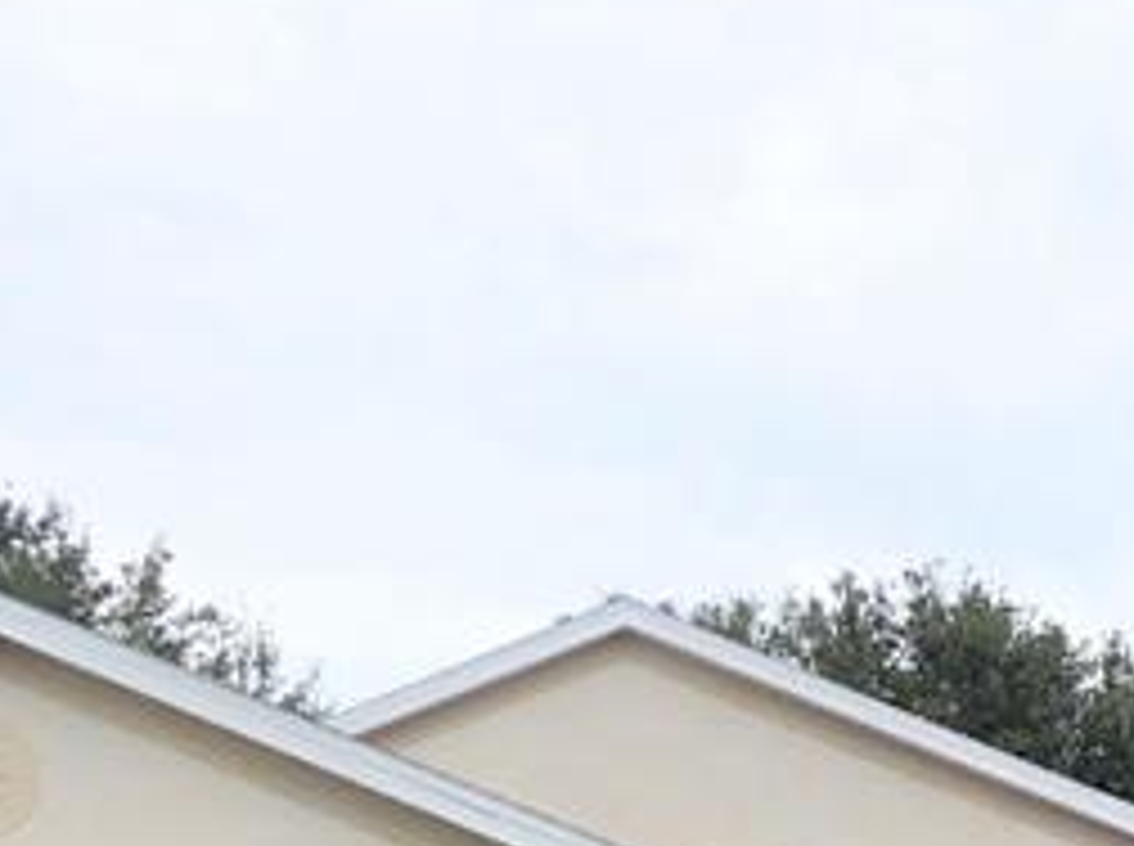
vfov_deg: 15.9
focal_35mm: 89
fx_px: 2910
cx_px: 608
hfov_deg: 22.0
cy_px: 997
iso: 20
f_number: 1.8
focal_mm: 4
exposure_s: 1/2183
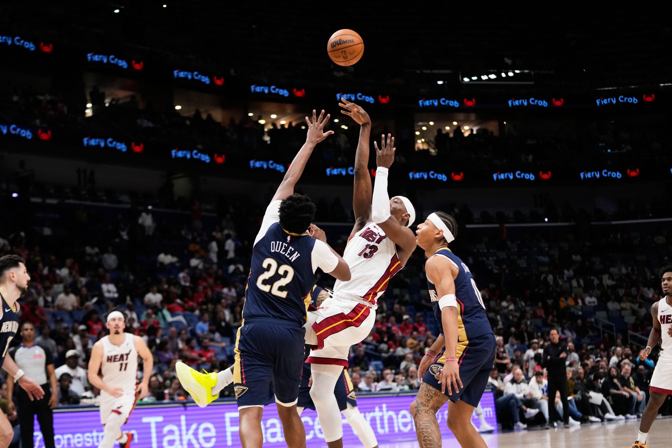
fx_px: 1306
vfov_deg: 19.5
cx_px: 336
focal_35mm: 70
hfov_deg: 28.8
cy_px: 224
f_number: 2.8
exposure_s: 1/2500
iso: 4000
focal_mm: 70
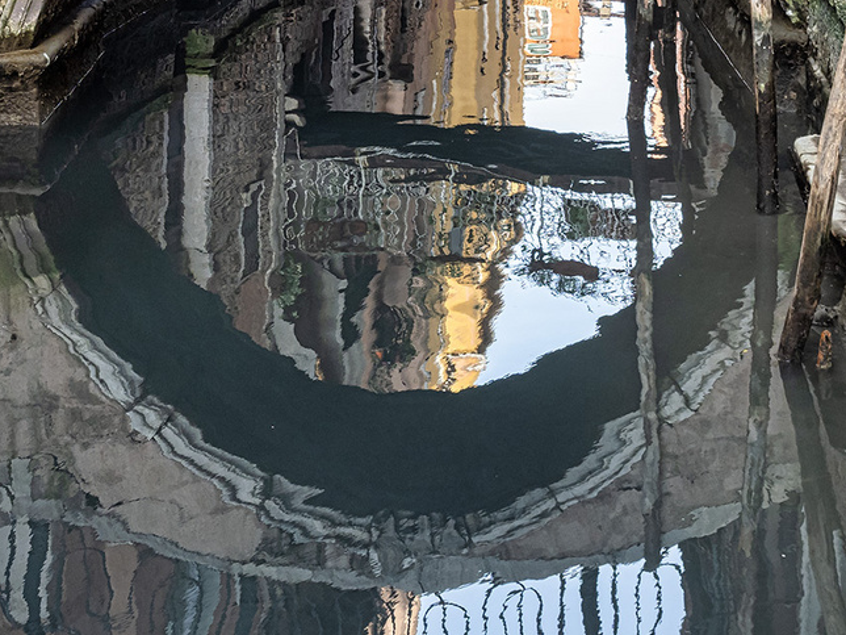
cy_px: 20
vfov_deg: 18.9
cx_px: 317
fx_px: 1857
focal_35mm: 76
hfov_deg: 25.6
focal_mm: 17
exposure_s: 1/60
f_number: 5.6
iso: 250
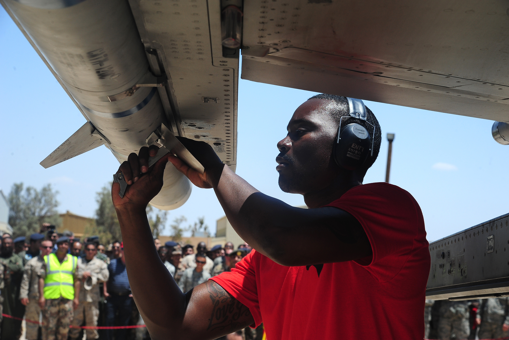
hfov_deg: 23.9
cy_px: 170
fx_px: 1202
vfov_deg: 16.1
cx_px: 254
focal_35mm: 85
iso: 500
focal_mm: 85
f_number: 11
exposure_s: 1/250
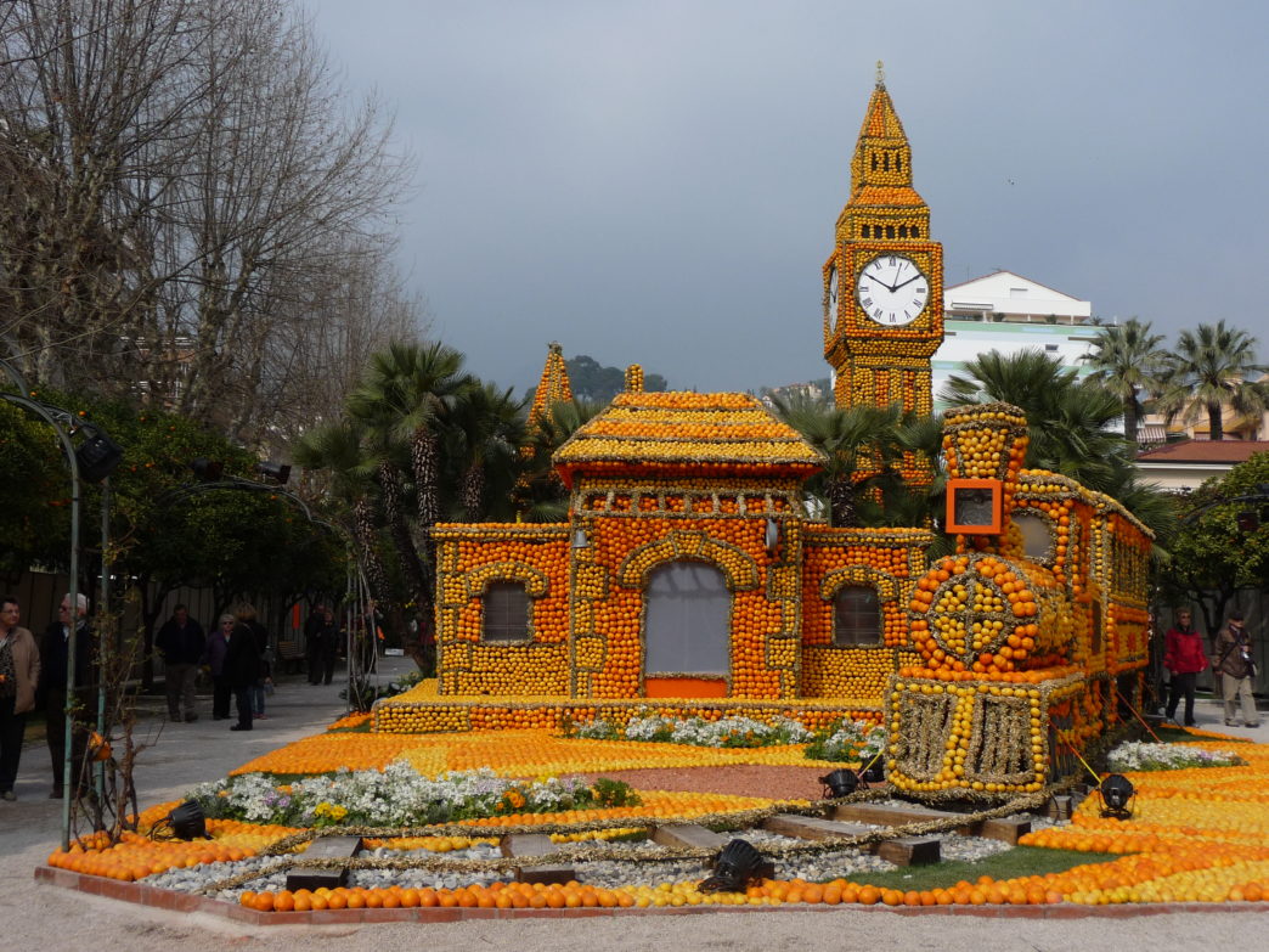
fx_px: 1466
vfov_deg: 36.0
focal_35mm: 40
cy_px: 476
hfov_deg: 46.8
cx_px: 634
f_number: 3.9
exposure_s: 1/1300
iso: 100
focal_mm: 6.7
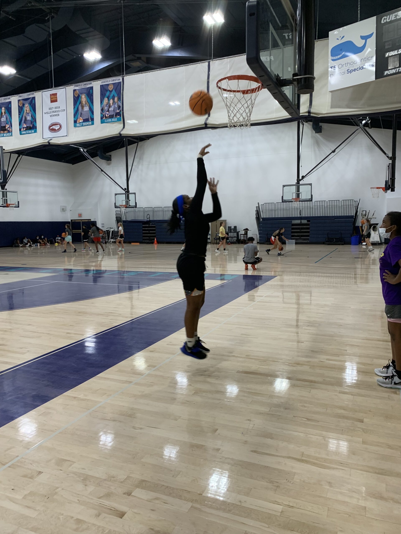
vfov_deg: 67.3
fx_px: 402
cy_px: 267
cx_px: 200
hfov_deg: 53.1
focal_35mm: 26
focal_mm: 4.25
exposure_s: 1/91
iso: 100
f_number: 1.8
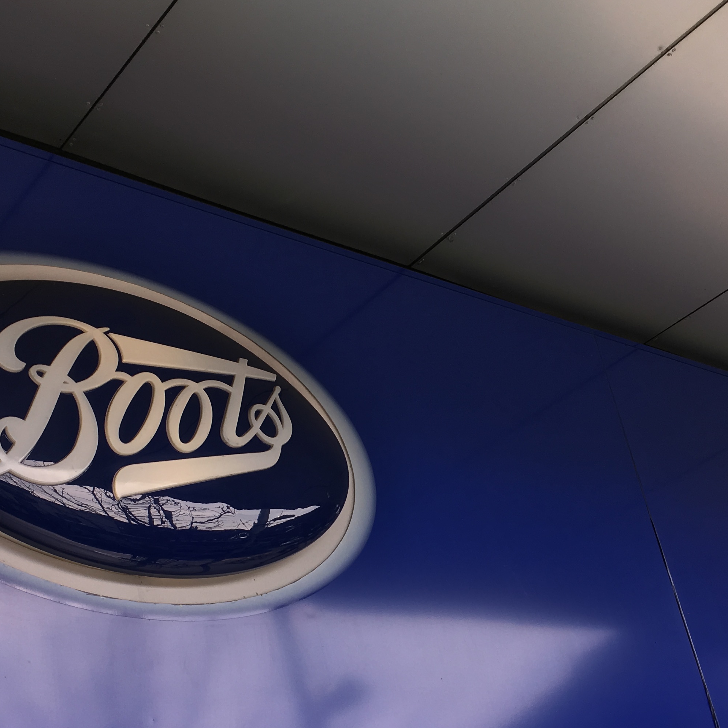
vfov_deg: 32.5
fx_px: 1237
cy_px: 497
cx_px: 372
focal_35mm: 52
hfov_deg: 32.8
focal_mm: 4.15
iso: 25
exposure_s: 1/425
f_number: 2.2
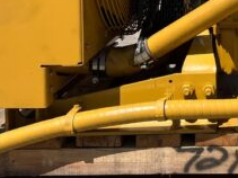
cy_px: -41
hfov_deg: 24.9
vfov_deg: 18.7
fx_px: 508
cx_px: 245
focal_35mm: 74
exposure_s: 1/3215
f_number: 1.6
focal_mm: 5.1
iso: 50
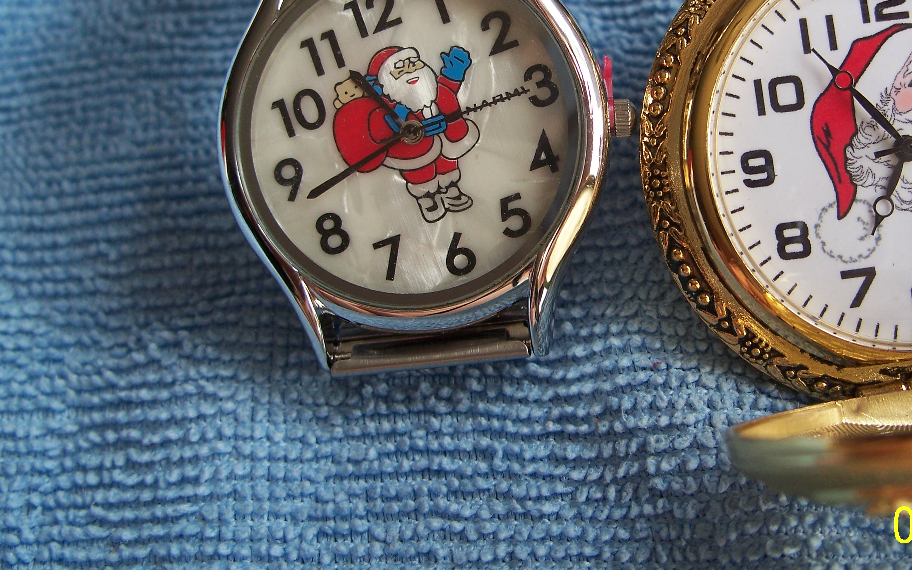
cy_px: 187
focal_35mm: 52
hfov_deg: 38.5
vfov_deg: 24.7
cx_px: 596
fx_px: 1293
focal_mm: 7.8
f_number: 2.8
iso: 100
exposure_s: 1/30
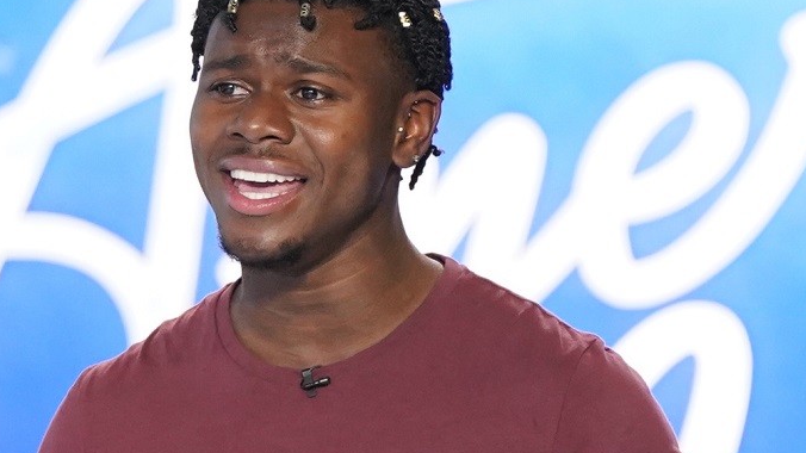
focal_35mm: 710
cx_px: 728
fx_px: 15172
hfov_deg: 3.0
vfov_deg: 1.7
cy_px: 446
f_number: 4
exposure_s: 1/500
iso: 2500
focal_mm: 151
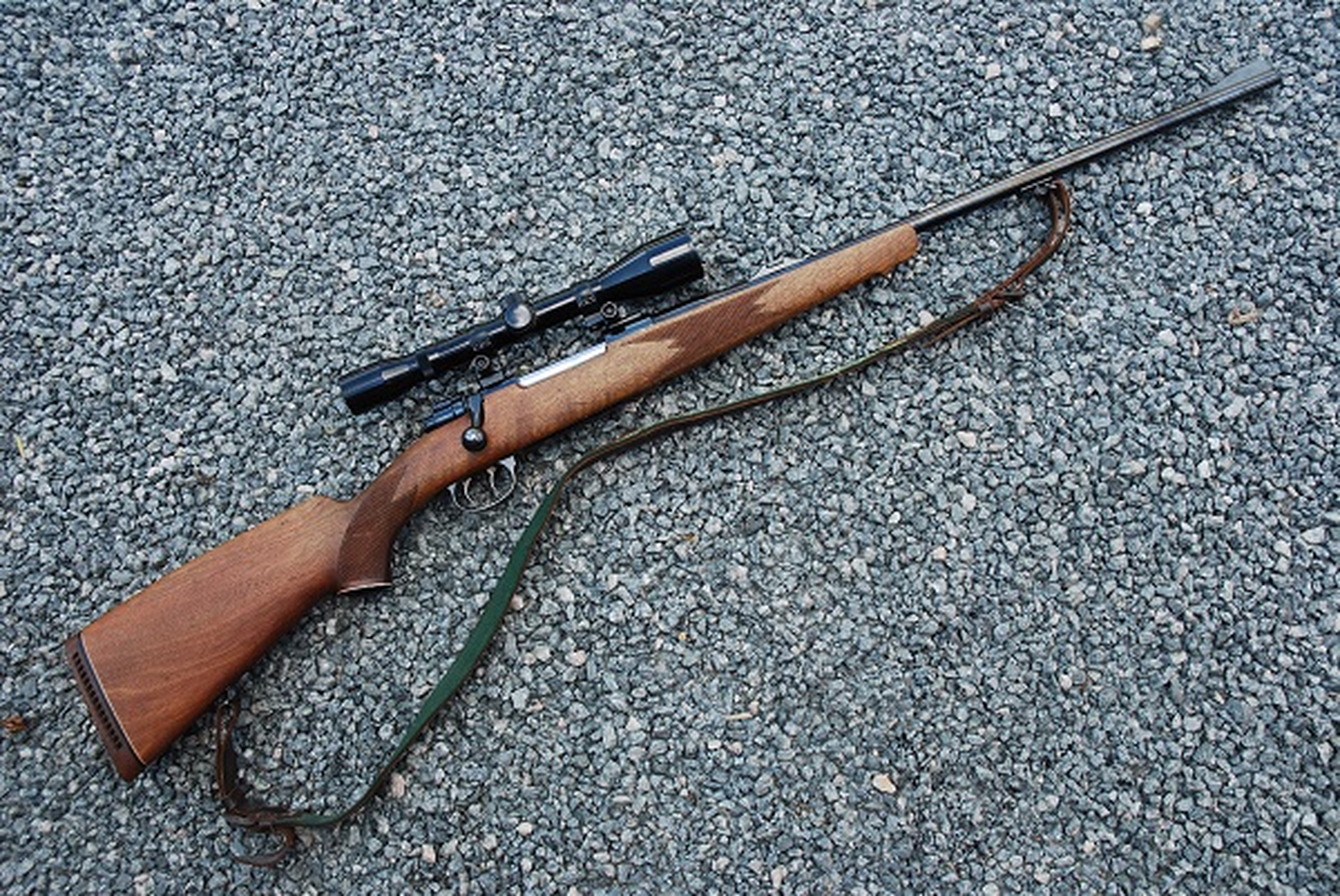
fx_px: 1229
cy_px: 448
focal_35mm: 33
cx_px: 670
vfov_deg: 40.0
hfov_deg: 57.2
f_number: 5.6
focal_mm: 22
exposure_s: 1/125
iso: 200
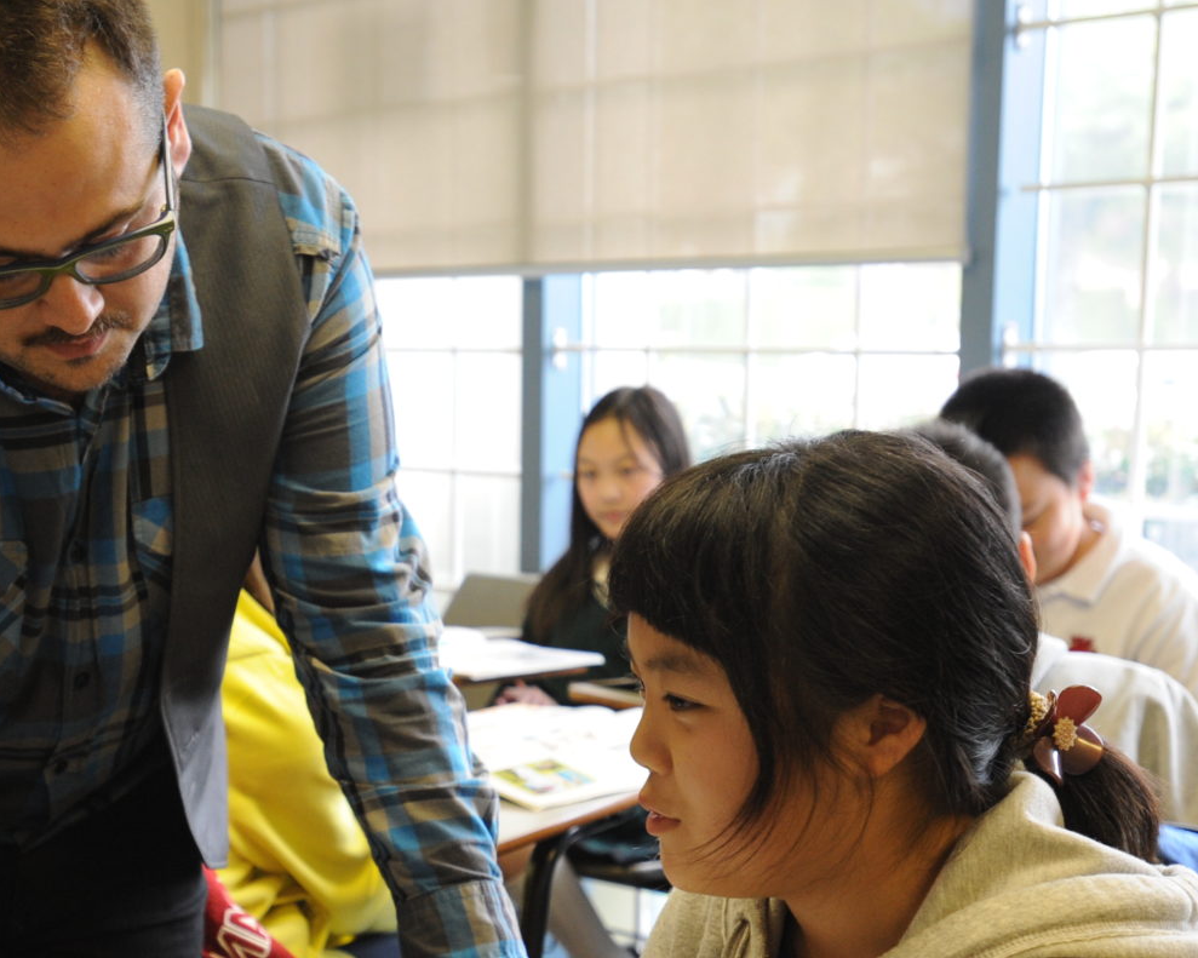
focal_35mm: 68
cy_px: 698
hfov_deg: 27.5
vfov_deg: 22.3
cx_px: 306
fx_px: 2411
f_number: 4.5
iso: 1600
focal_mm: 35
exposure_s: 1/160
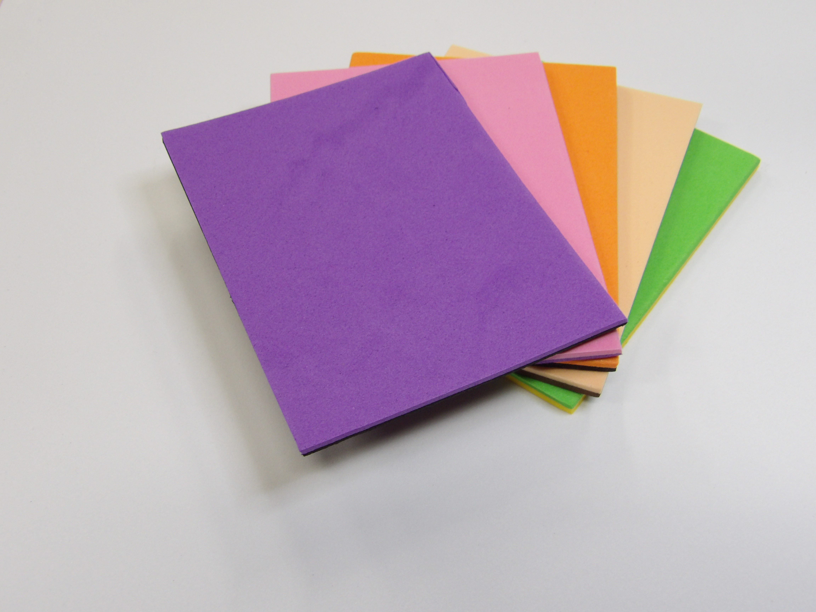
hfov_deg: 47.9
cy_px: 306
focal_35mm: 39
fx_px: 919
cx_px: 408
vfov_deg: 36.8
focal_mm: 7
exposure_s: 1/38
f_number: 3.7
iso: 200
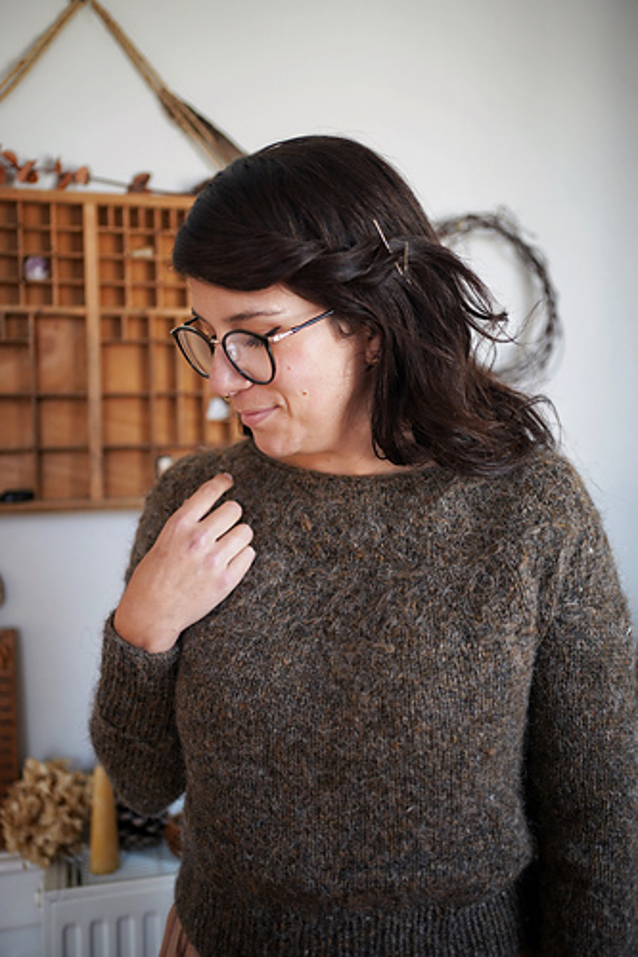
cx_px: 319
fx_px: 931
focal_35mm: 35
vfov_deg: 54.5
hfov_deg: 37.8
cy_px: 478
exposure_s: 1/60
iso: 320
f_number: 1.8
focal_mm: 35
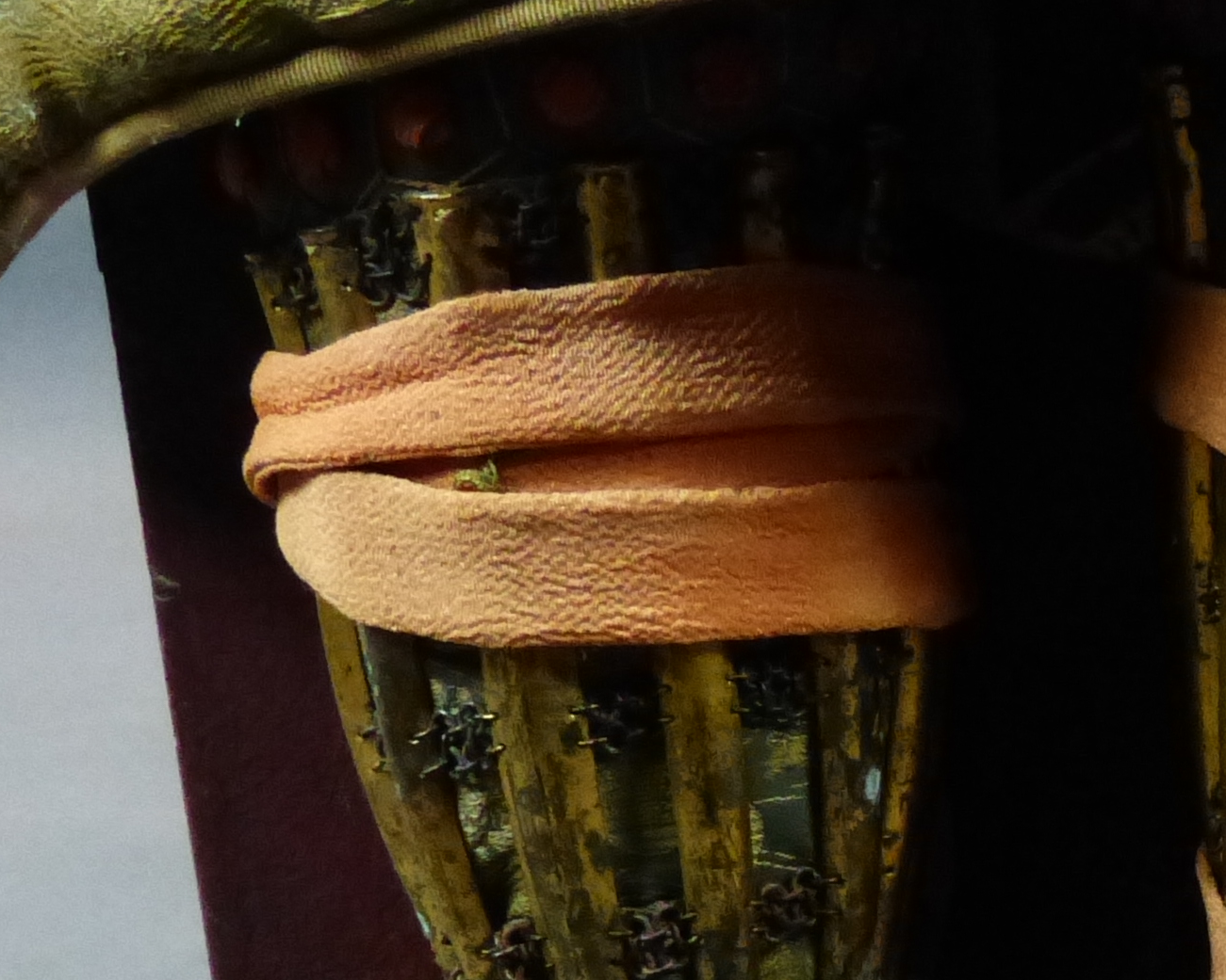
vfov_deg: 15.2
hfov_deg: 19.4
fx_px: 3484
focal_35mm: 96
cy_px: 1322
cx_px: 1239
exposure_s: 1/50
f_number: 6.3
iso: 800
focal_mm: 5.7
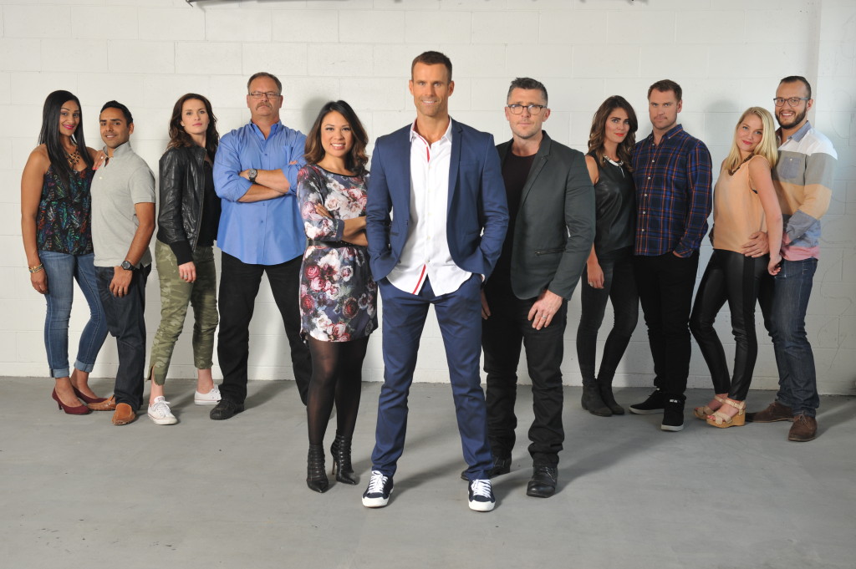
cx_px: 428
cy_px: 284
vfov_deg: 26.9
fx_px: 1188
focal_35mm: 50
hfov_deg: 39.6
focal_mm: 50
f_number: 5.6
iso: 500
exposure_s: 1/80
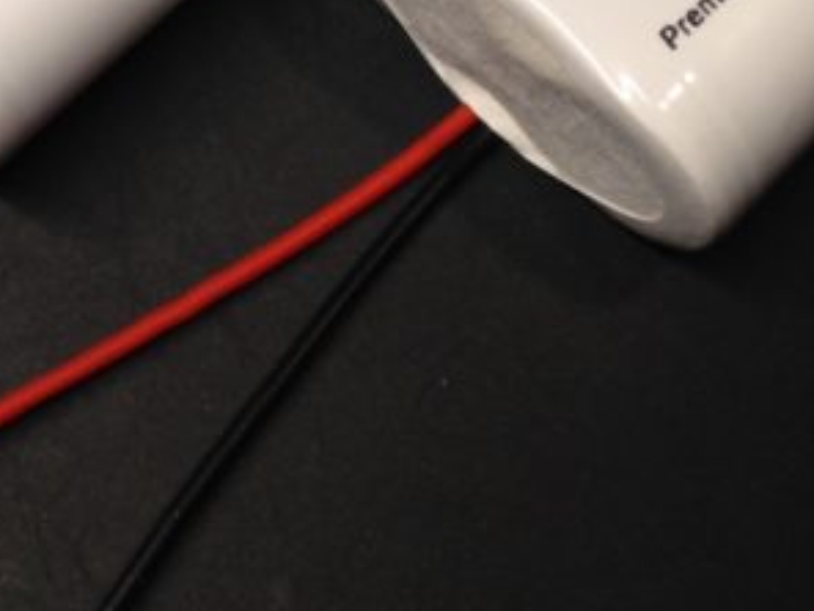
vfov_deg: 12.8
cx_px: 135
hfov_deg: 17.1
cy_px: 17
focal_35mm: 114
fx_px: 2681
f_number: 2.4
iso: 50
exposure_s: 1/40
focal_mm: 4.12
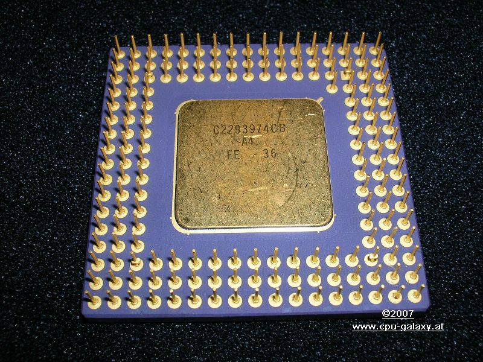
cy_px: 181
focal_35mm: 42
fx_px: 586
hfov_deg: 44.8
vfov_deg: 34.3
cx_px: 242
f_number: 5.2
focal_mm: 7
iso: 50
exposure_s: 1/60.1
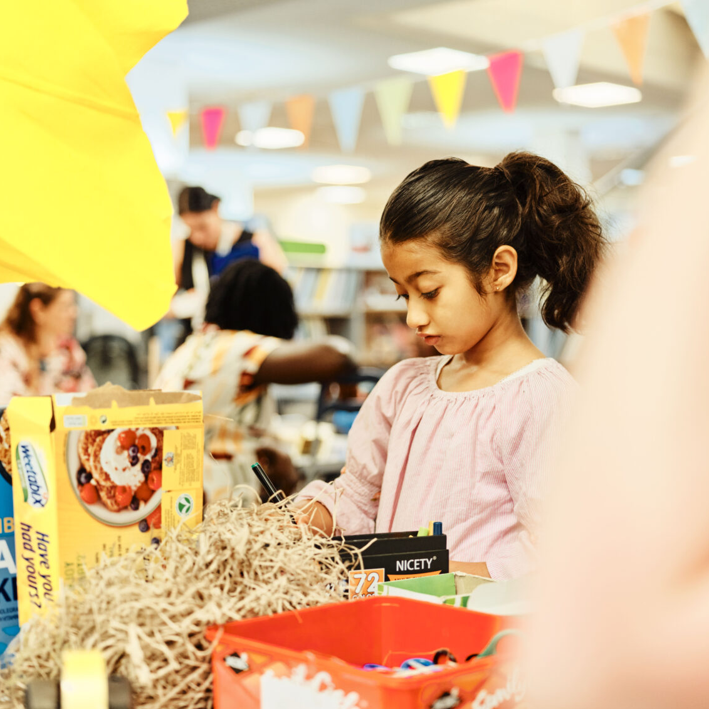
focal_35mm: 60
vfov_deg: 28.6
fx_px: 1390
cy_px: 356
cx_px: 350
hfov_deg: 28.6
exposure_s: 1/200
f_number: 2.8
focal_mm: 63
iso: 2000
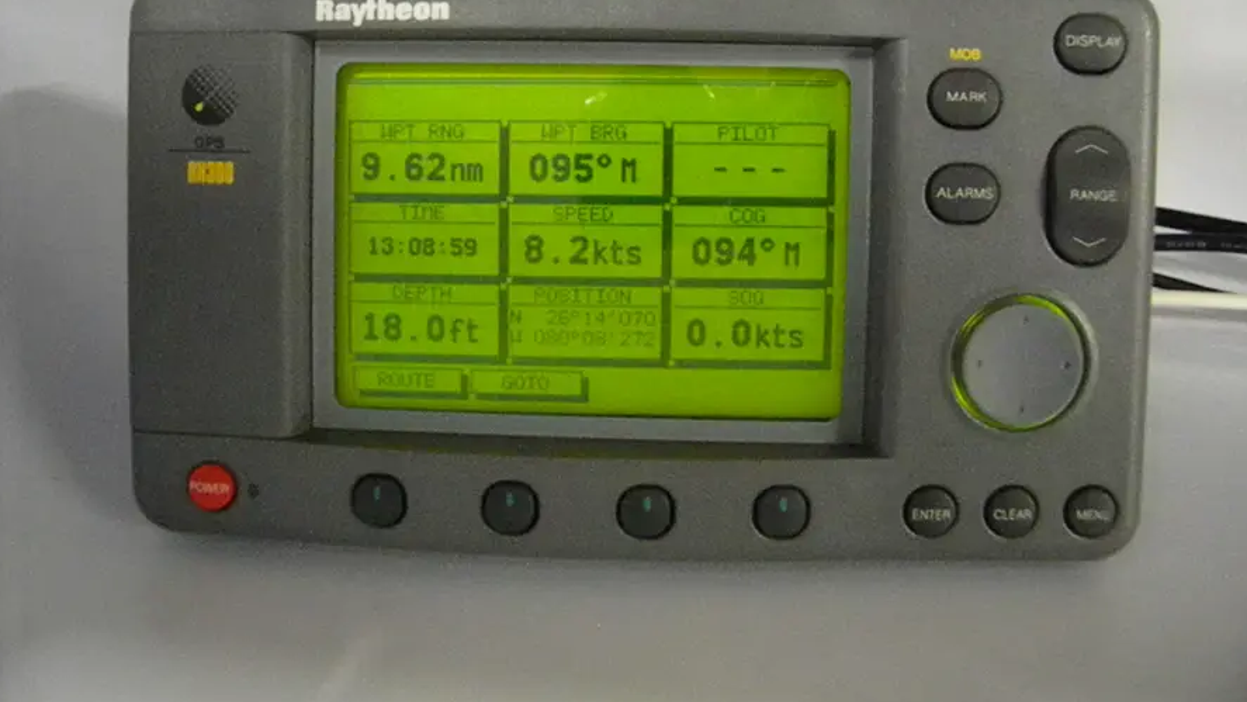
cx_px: 622
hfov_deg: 62.6
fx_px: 1025
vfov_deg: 37.4
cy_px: 234
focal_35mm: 31
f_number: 3.5
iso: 3200
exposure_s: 1/32
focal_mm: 5
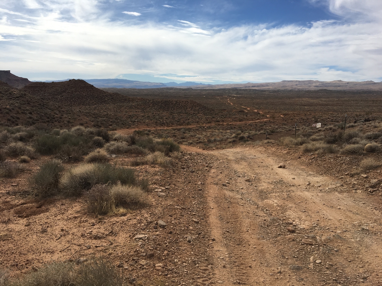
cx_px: 191
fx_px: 320
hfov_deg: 61.7
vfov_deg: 48.2
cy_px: 143
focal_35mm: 29
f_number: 2.2
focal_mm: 4.15
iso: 25
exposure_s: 1/3663
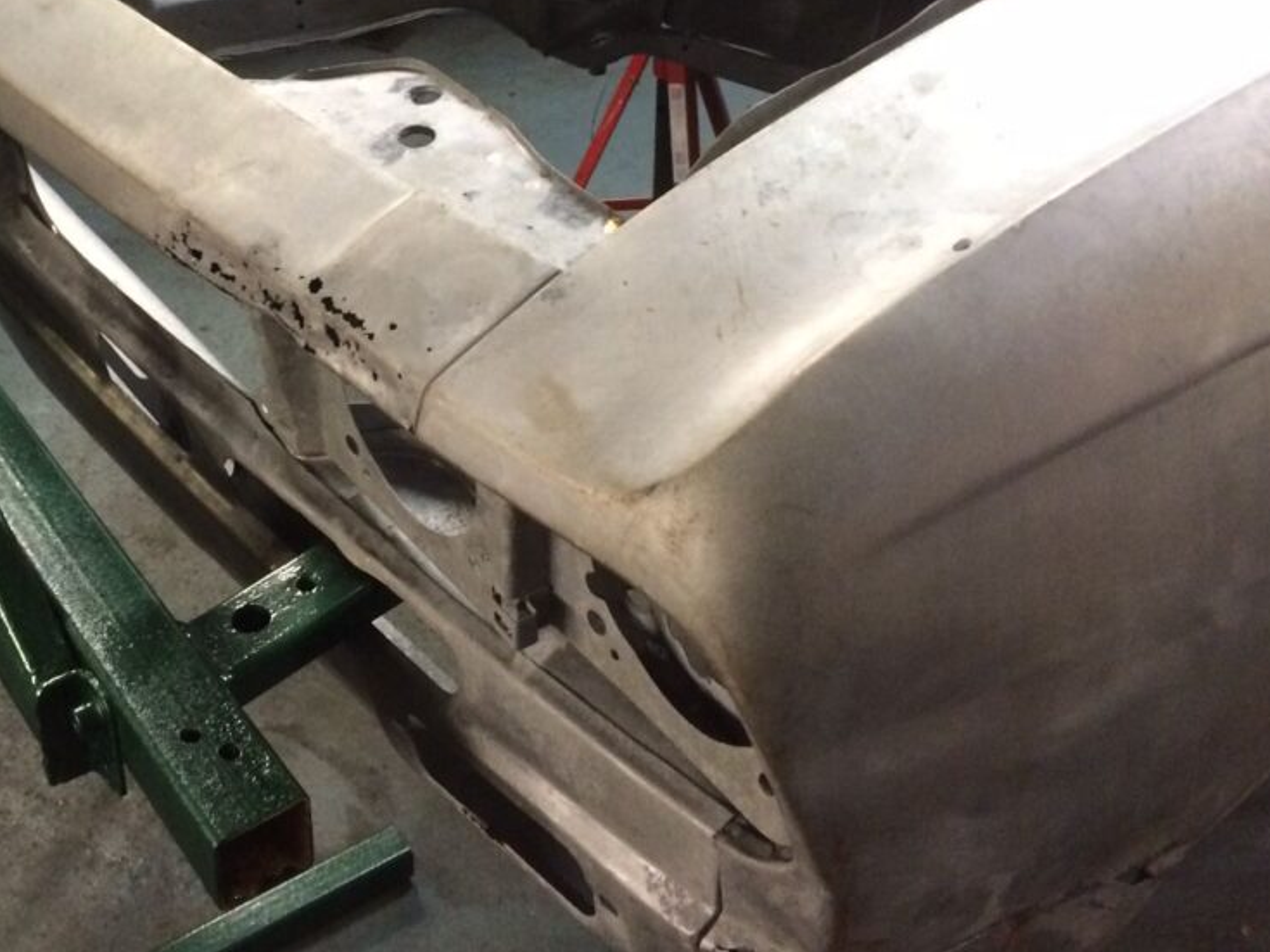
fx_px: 1797
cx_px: 314
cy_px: 181
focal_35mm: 49
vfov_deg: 29.0
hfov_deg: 37.9
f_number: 2.2
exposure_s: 1/33
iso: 250
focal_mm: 4.12
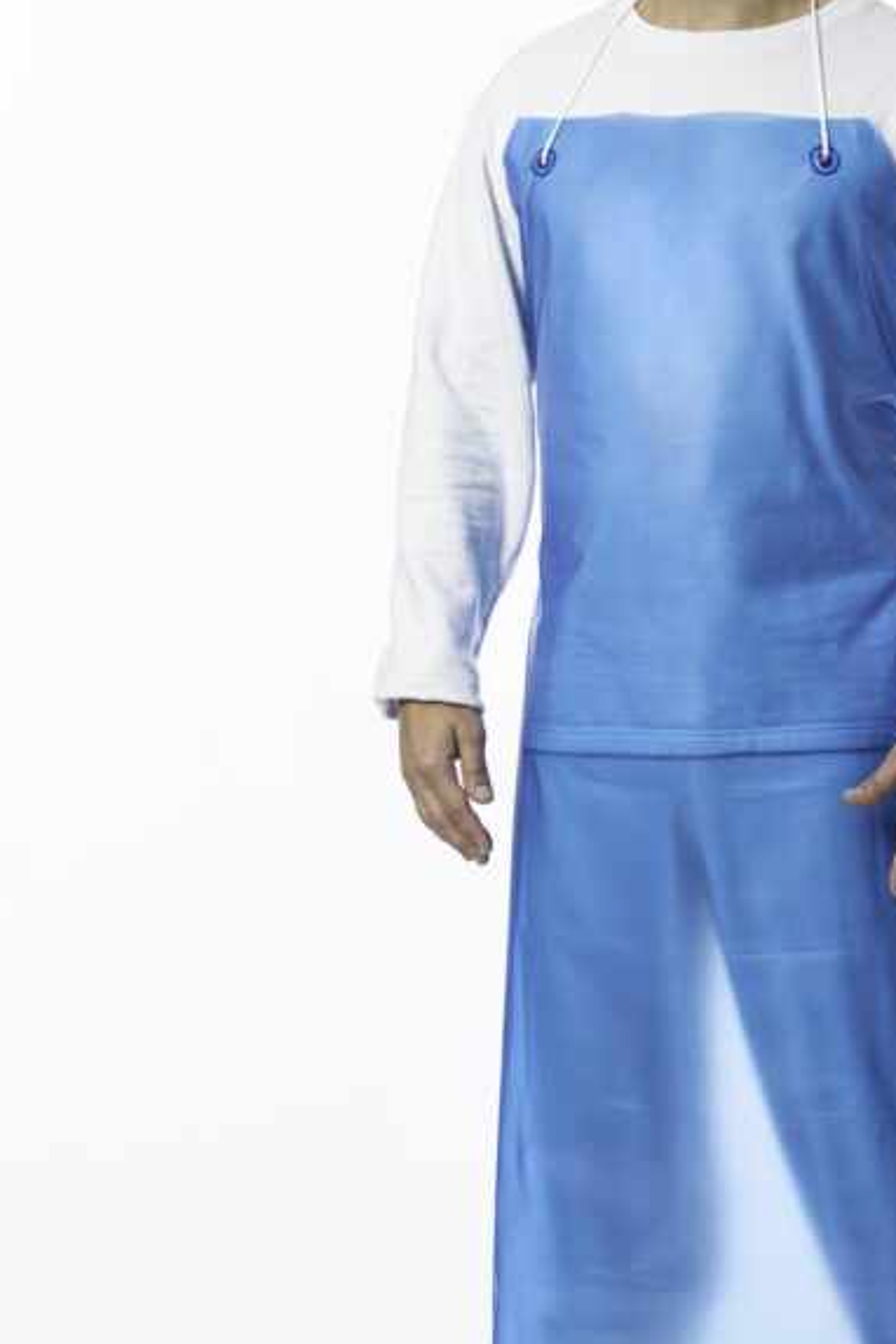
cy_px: 654
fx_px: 5674
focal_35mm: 152
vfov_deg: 13.5
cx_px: 700
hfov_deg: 9.0
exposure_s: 1/250
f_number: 9
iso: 320
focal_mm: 85
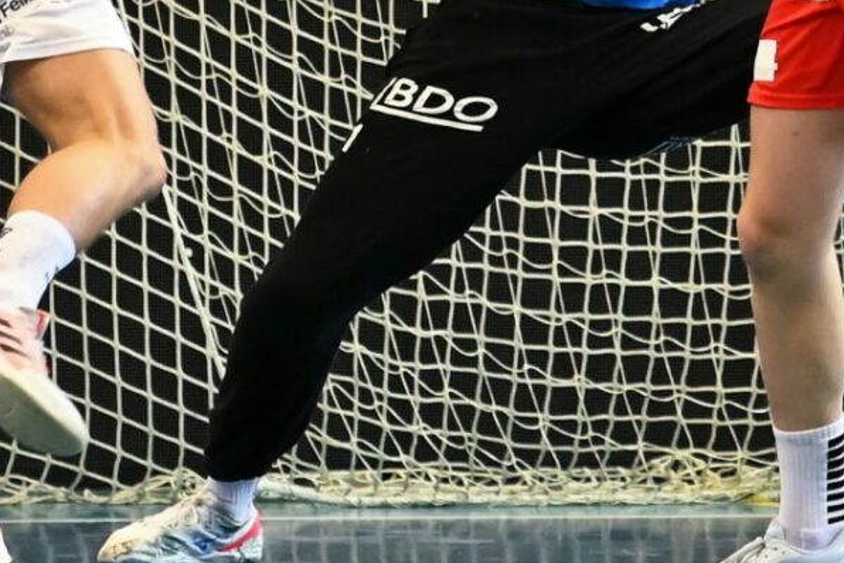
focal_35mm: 644
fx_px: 15105
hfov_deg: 3.2
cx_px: 350
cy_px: -137
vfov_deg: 2.1
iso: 4000
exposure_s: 1/1000
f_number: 4
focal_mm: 200
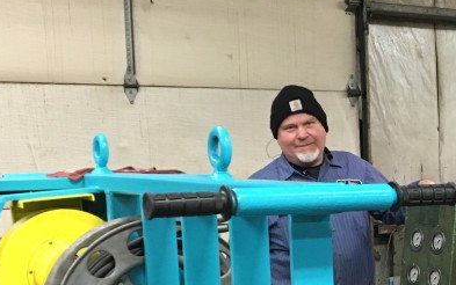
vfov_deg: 15.9
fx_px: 995
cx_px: 437
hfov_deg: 24.8
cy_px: 304
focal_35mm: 80
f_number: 2.2
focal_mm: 4.15
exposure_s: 1/30
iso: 160
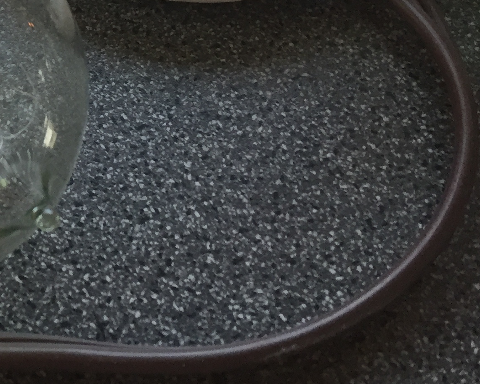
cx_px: -93
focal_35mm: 81
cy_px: -106
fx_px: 1151
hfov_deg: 21.8
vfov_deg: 17.8
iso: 80
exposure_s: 1/30
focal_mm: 4.15
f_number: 2.2
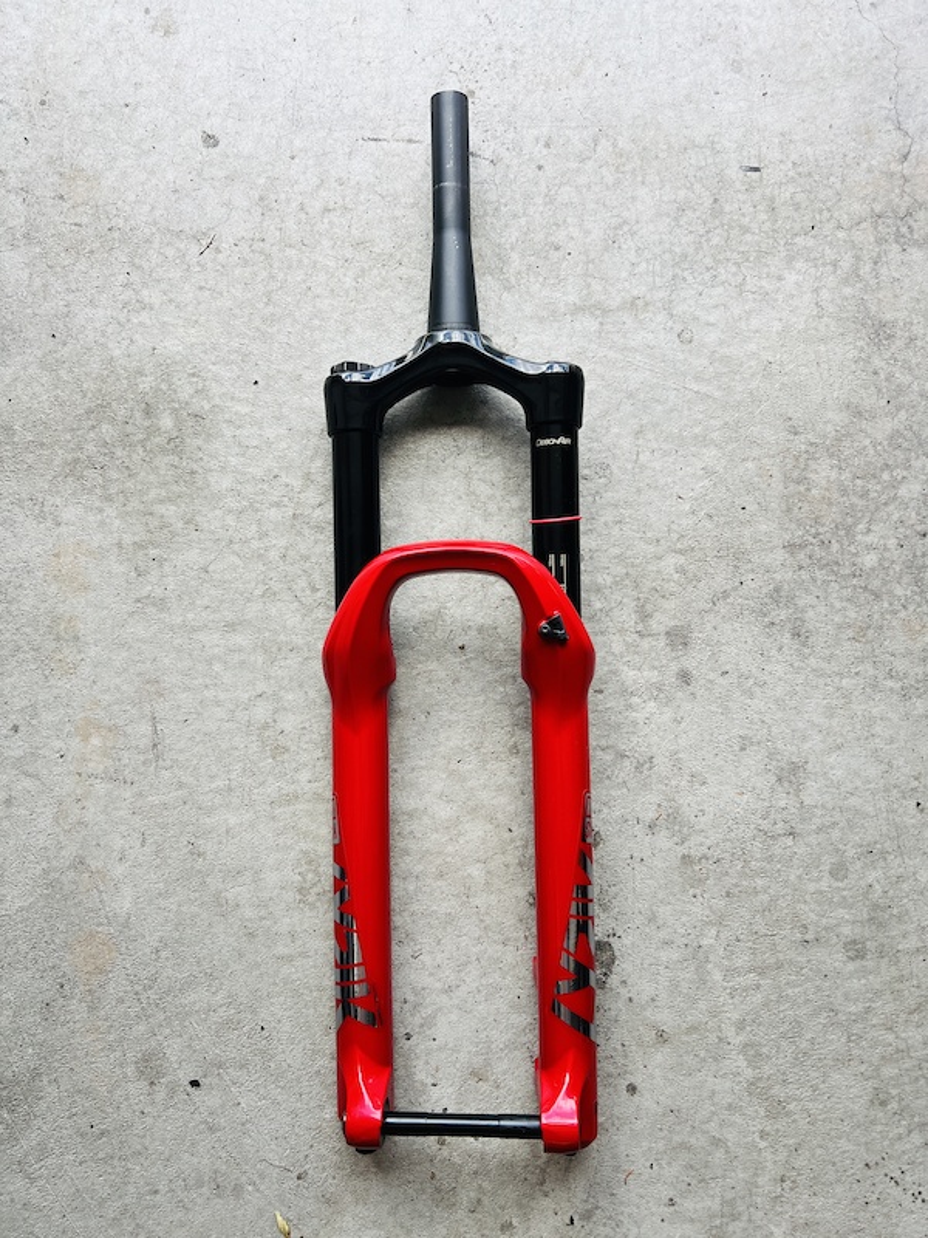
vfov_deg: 67.3
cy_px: 619
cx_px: 464
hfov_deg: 53.1
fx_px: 929
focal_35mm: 26
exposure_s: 1/683
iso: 50
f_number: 1.5
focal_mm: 5.7
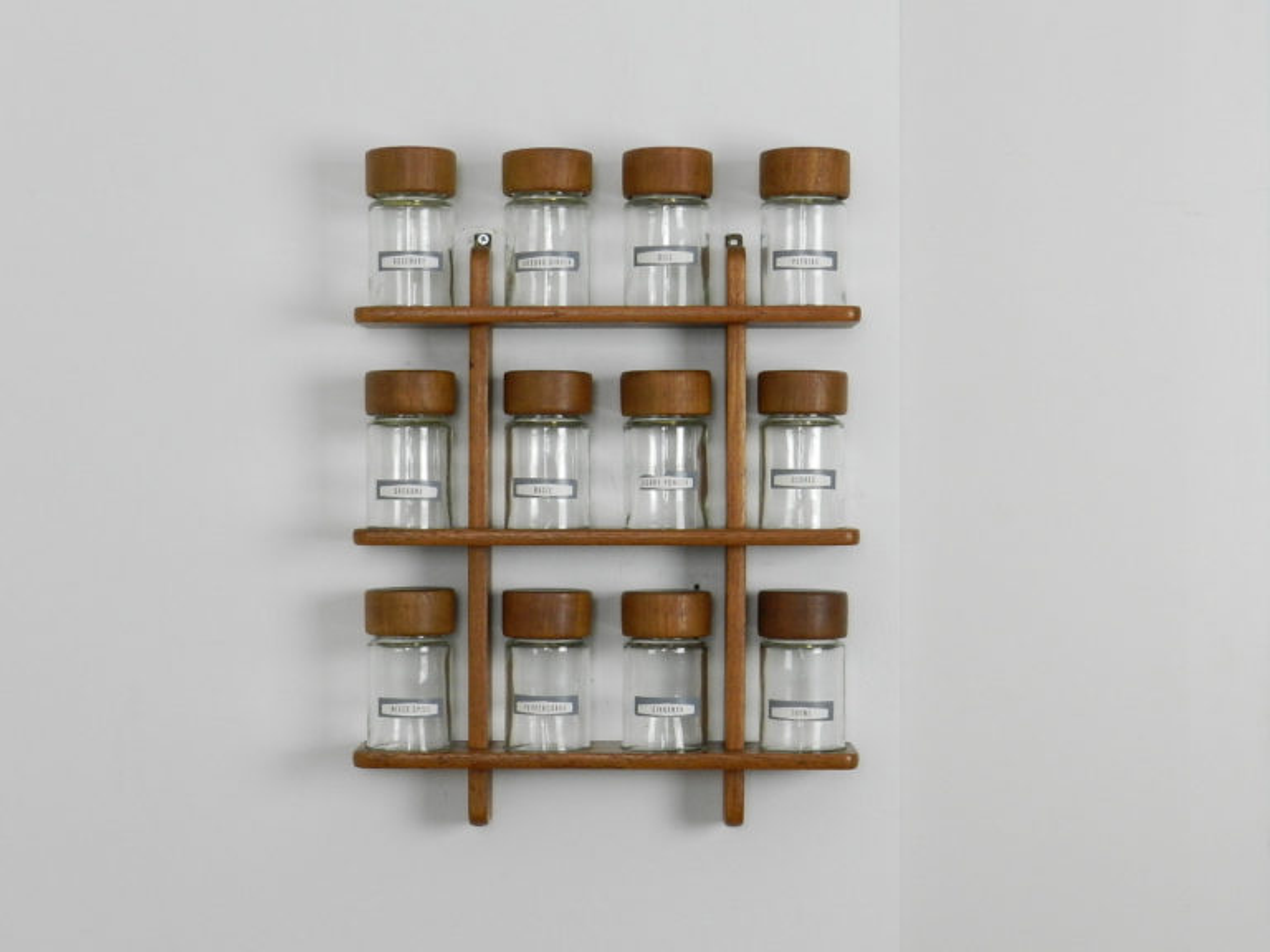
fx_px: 2201
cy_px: 476
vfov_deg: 24.4
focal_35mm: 60
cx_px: 635
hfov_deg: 32.2
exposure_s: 1/30
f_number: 5
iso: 400
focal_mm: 10.7
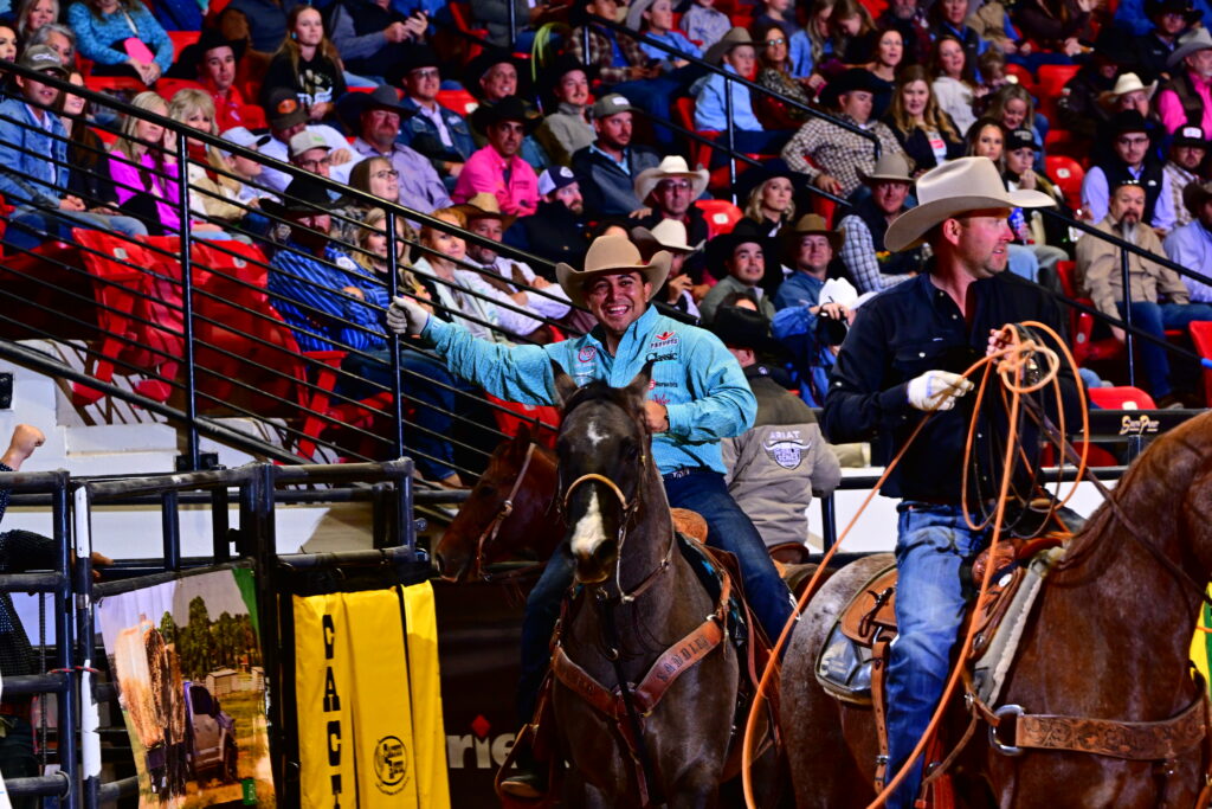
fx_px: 5555
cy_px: 404
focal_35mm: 165
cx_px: 606
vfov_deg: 8.3
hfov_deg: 12.5
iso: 2500
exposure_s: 1/200
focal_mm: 165
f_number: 7.1
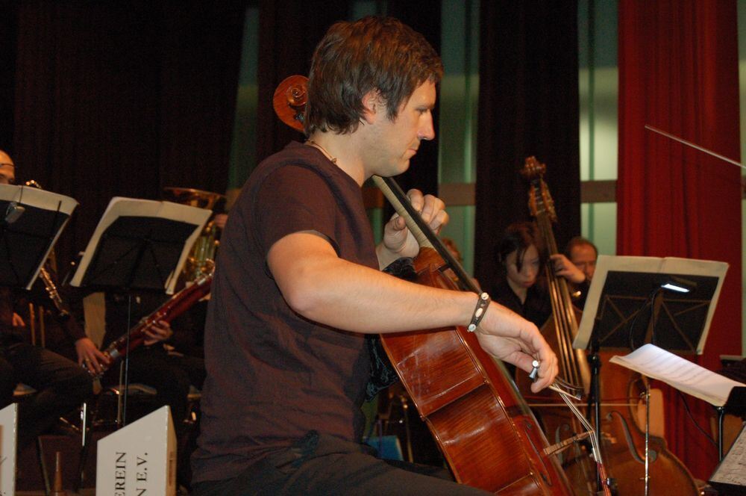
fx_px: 1707
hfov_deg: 24.6
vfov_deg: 16.5
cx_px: 373
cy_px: 248
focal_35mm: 82
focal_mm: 55
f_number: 5.6
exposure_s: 1/60
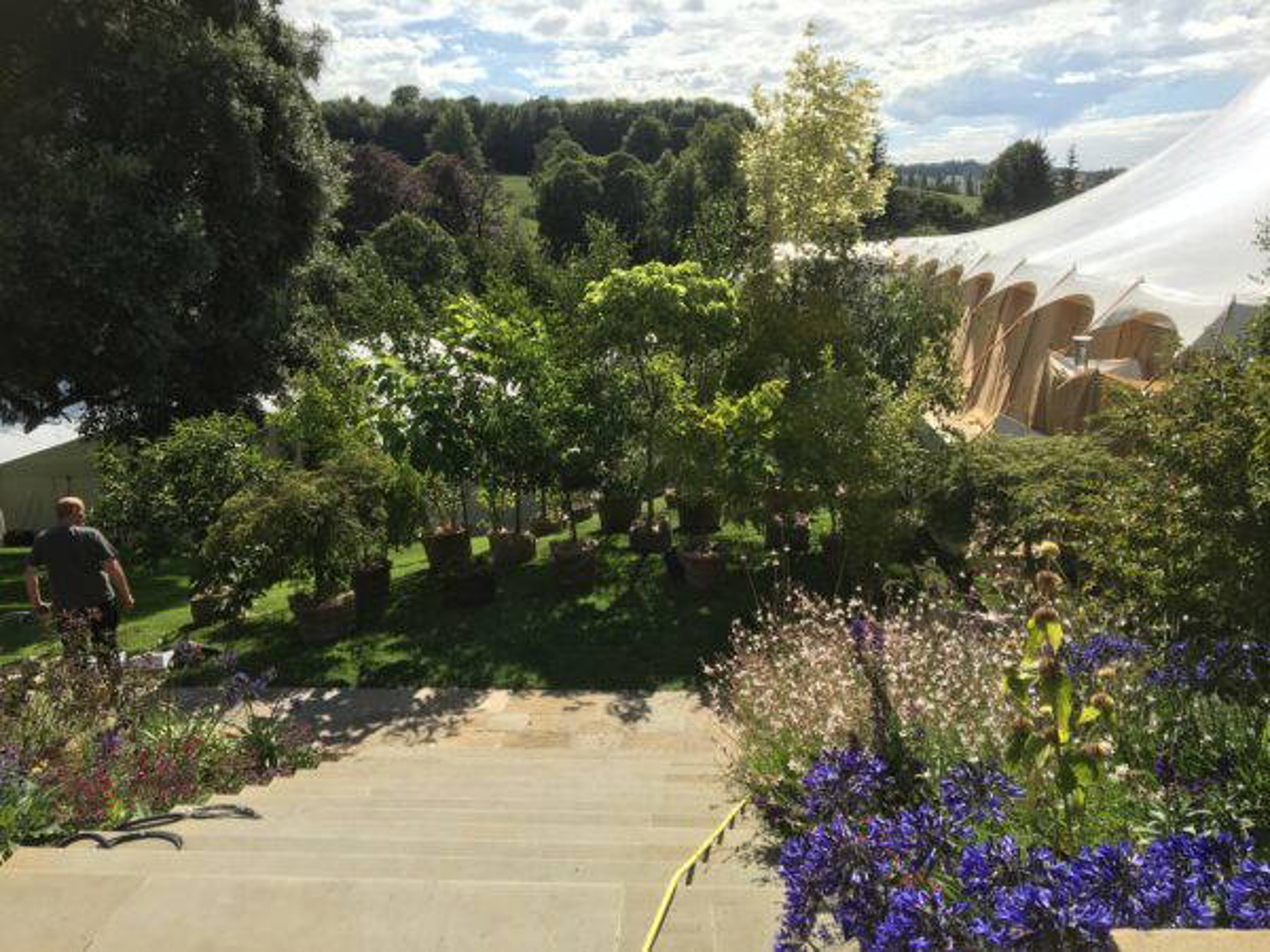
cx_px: 635
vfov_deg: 48.2
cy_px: 476
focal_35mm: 29
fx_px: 1064
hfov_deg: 61.7
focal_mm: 4.15
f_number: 2.2
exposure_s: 1/1603
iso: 25
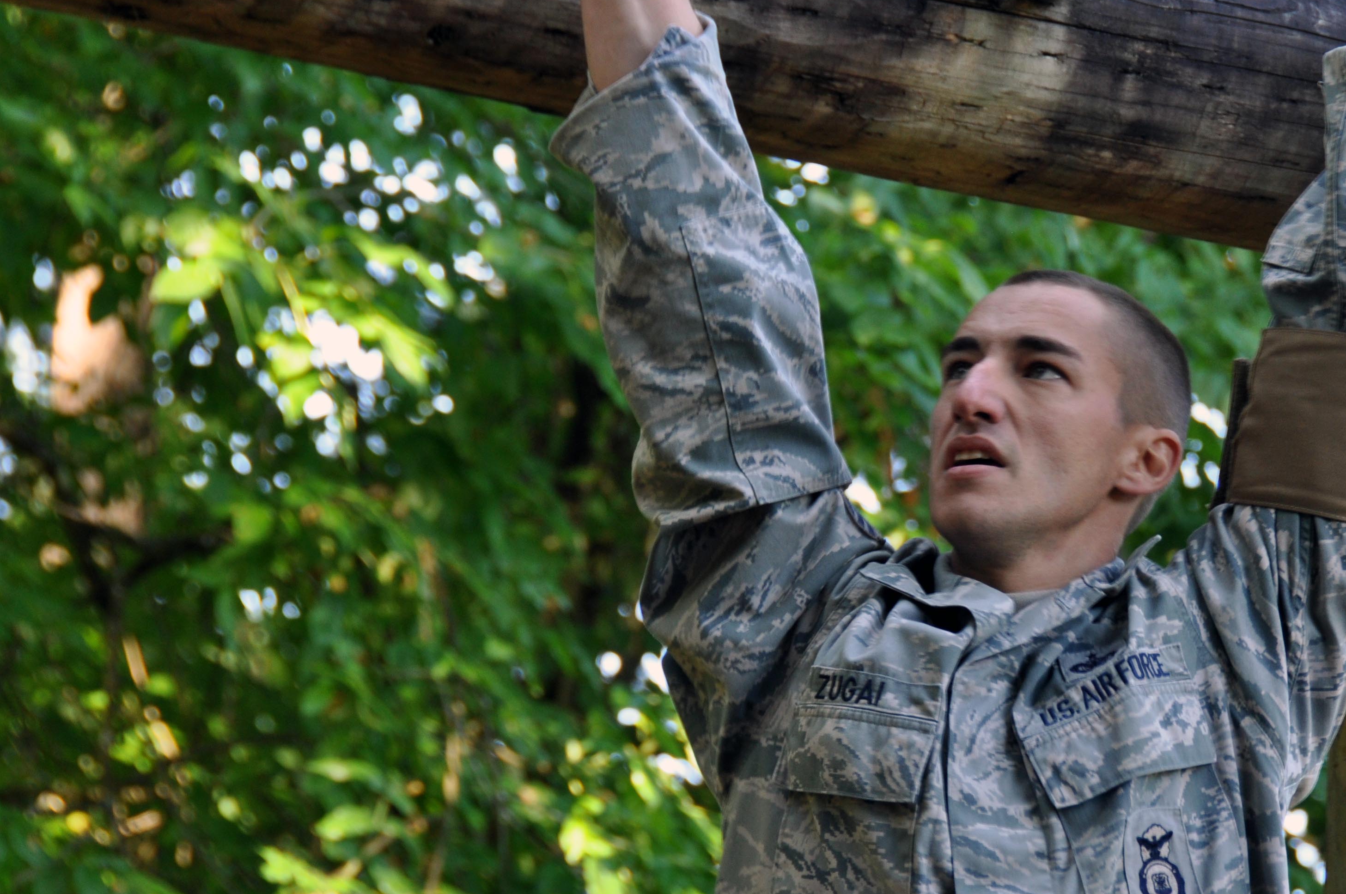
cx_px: 894
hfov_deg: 9.8
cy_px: 452
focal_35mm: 210
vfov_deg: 6.5
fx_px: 7832
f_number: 5.3
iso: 400
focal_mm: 95
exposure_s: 1/60
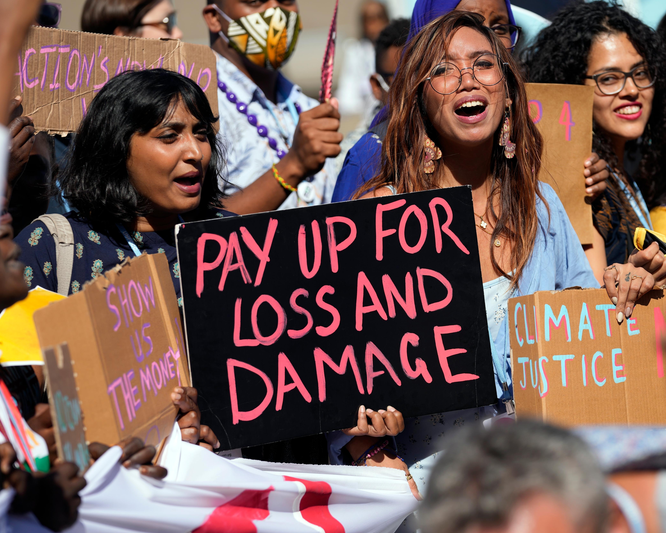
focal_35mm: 149
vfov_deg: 10.4
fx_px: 2937
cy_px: 266
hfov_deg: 12.9
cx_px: 394
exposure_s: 1/1250
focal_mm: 132
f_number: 4
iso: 100
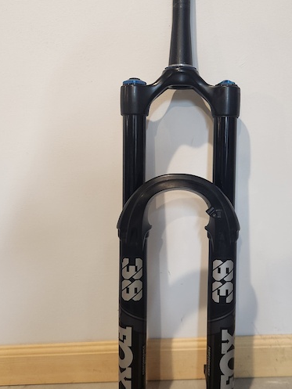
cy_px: 179
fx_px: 416
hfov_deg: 38.5
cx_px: 176
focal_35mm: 37
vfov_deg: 50.1
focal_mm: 5.4
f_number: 1.8
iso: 500
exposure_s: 1/120
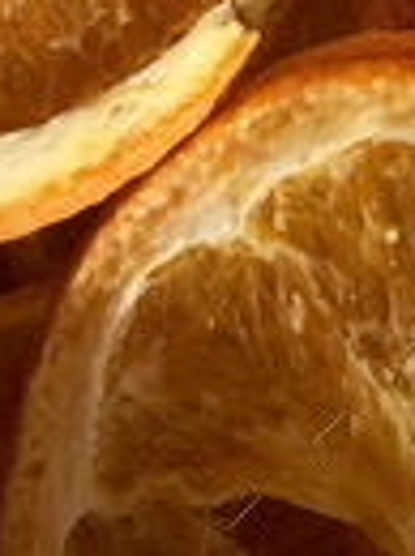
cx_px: 608
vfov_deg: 9.7
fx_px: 2919
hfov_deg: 8.0
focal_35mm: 182
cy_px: -755
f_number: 2.2
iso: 40
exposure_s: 1/1953
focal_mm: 4.12
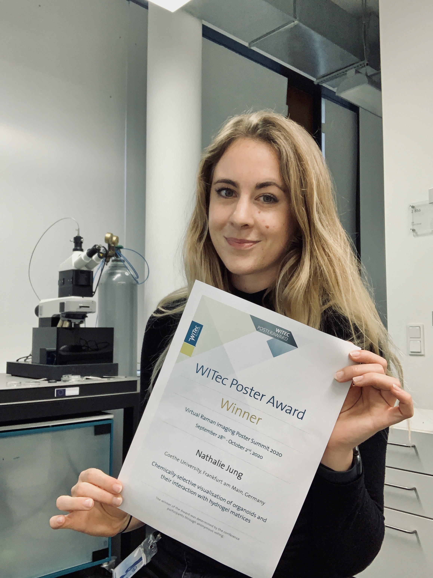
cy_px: 289
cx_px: 216
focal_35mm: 32
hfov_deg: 44.2
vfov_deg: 56.8
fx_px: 534
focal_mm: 2.87
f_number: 2.2
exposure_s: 1/50
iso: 160
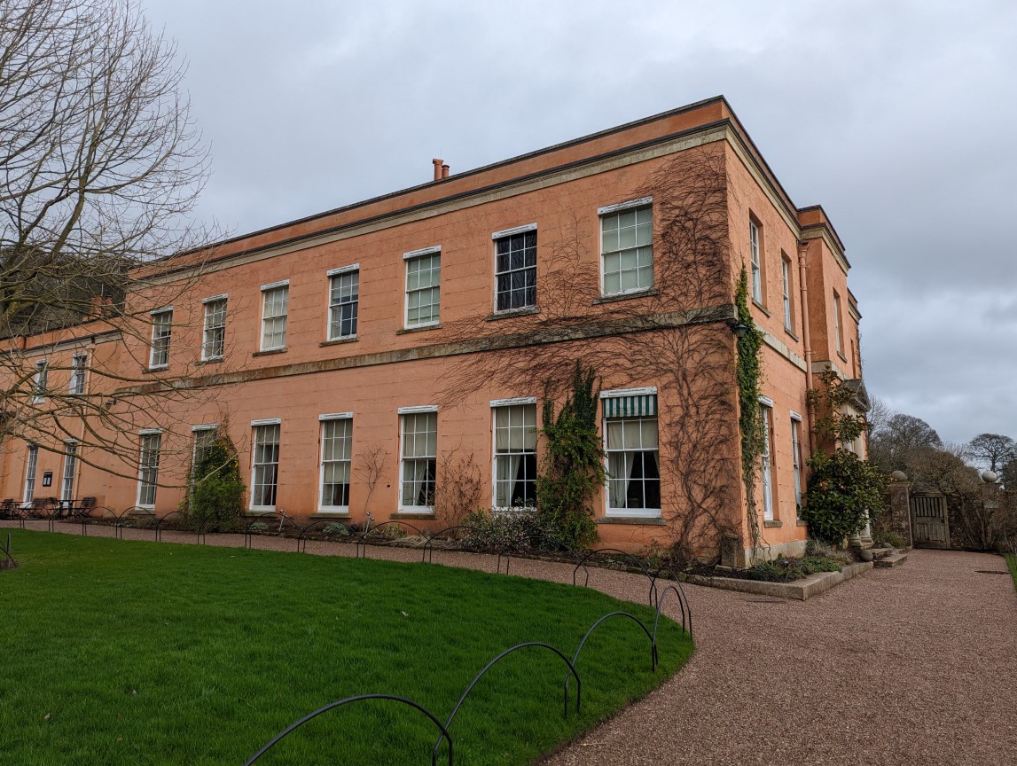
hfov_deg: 69.3
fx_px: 736
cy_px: 387
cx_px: 496
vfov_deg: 55.0
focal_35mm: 25
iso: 46
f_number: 1.85
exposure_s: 1/1414
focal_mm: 6.81
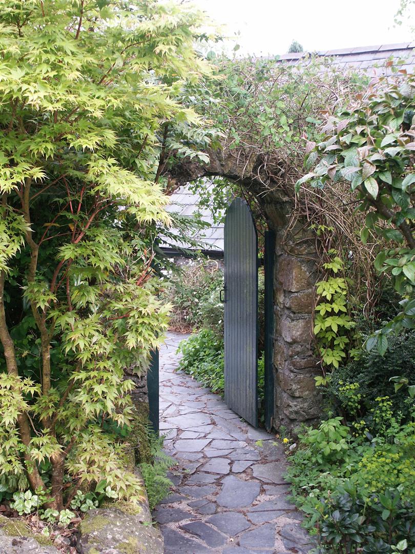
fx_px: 911
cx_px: 208
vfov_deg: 33.8
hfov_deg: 25.7
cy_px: 277
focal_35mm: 57
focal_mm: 14.66
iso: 100
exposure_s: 1/125
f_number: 4
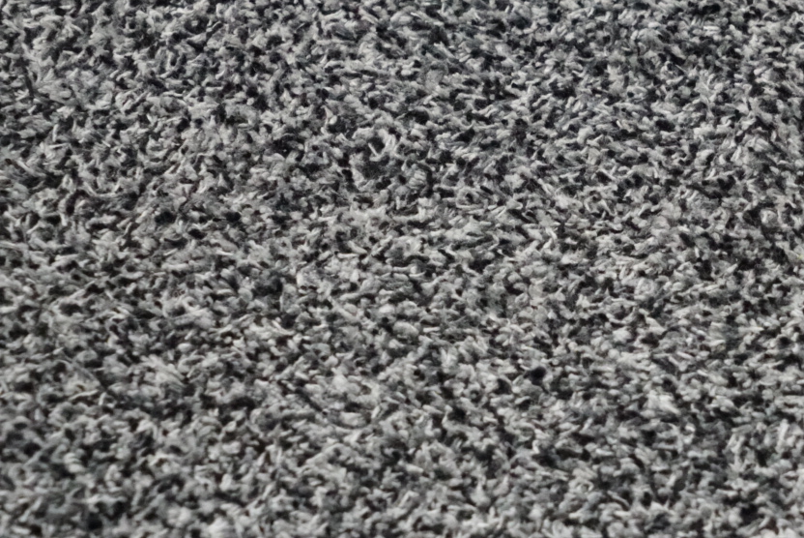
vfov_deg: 10.1
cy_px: 292
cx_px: 750
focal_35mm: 136
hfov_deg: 14.9
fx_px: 3039
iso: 16000
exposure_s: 1/200
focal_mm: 70
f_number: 7.1
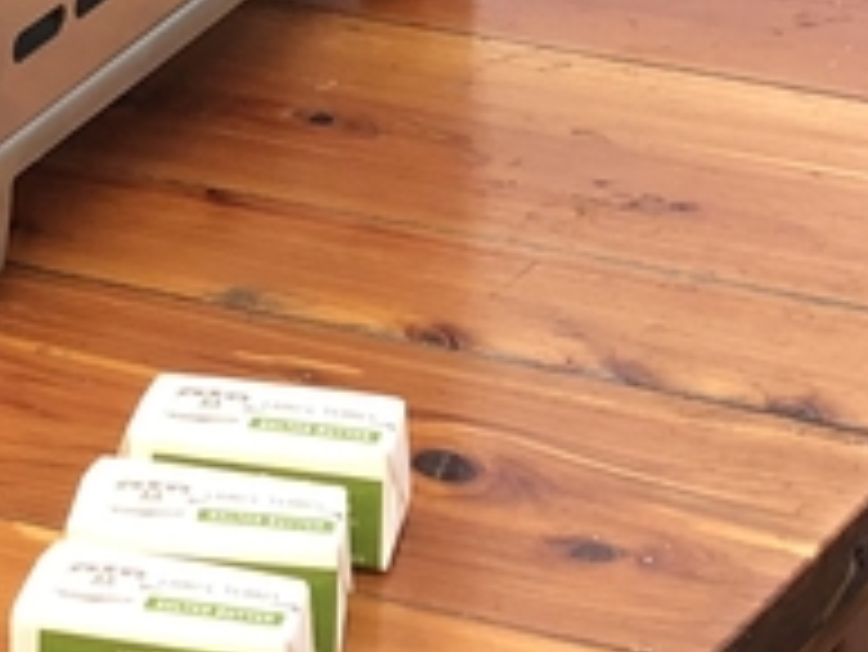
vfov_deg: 6.1
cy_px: -398
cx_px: -427
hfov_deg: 8.0
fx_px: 6072
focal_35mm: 242
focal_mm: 6
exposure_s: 1/60
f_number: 2.4
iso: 50
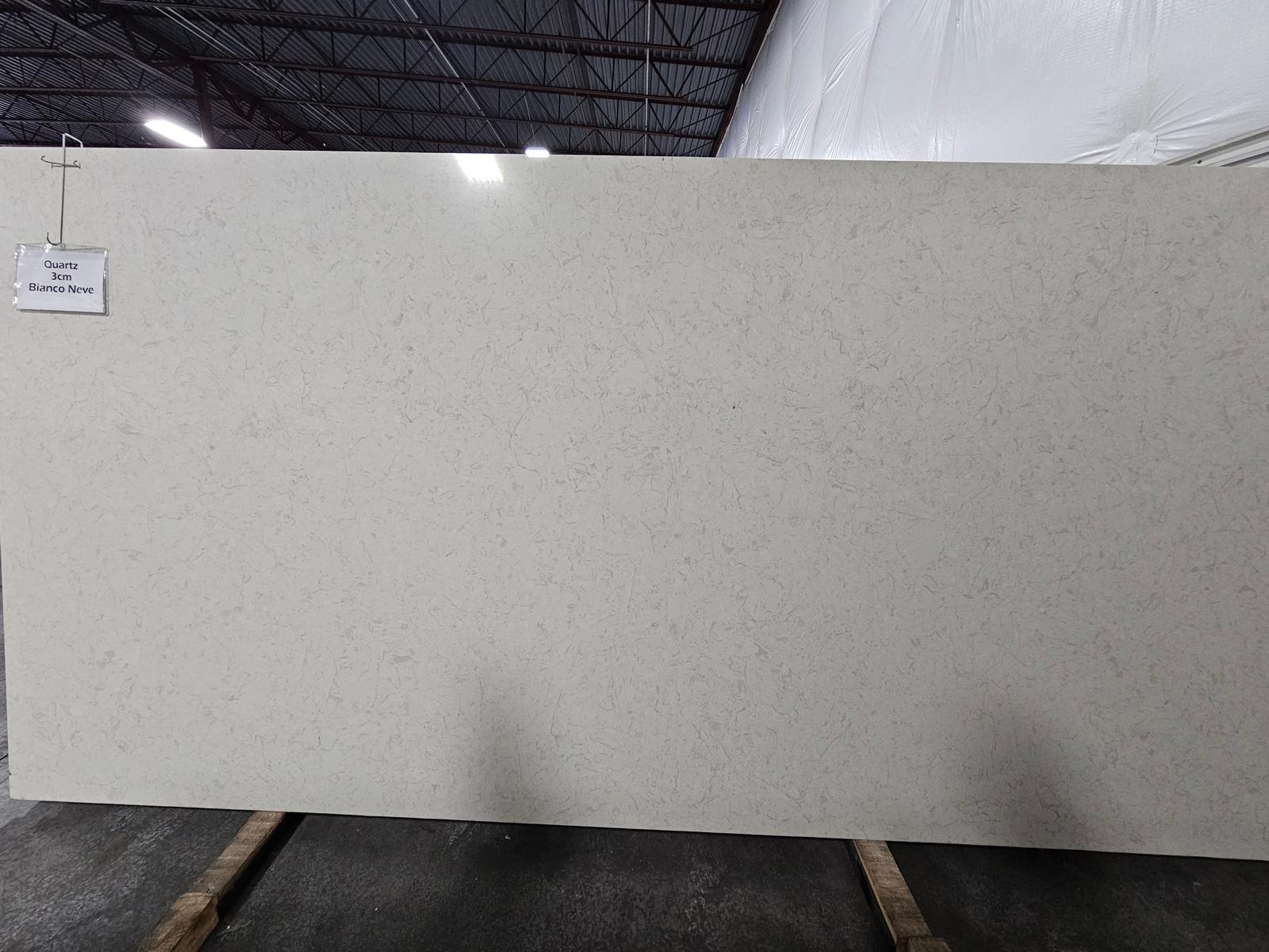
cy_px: 476
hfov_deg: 106.2
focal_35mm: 13
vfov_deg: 89.9
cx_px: 634
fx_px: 477
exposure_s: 1/60
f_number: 2.2
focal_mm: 2.2
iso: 320
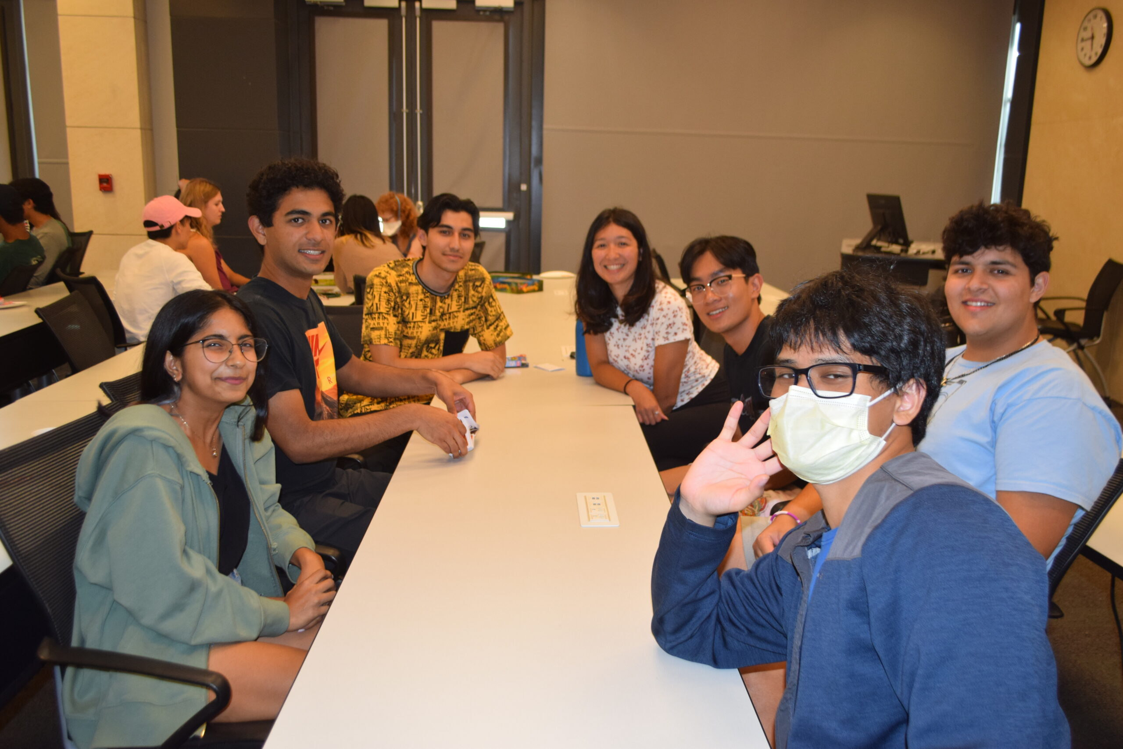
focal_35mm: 33
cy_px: 374
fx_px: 1029
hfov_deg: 57.2
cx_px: 562
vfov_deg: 40.0
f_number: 5
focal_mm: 22
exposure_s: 1/100
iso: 800
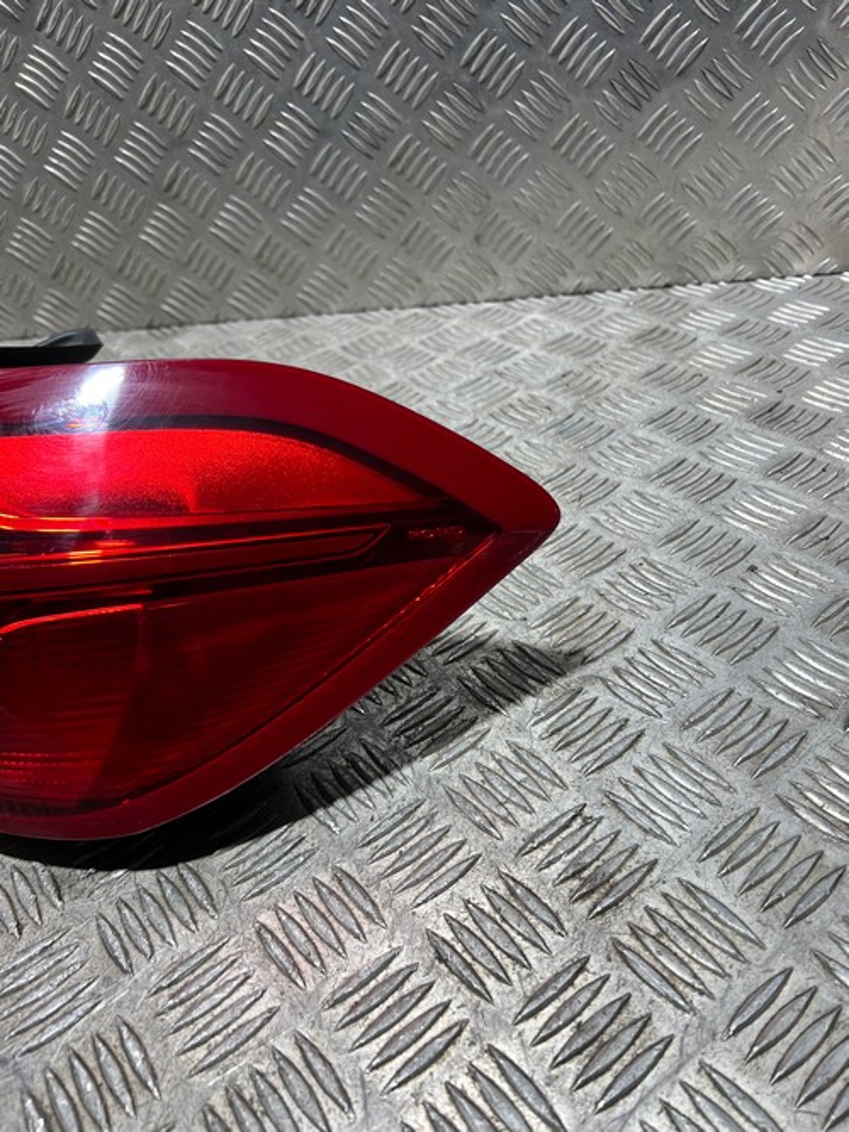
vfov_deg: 67.3
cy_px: 566
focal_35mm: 26
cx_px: 424
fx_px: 851
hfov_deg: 53.0
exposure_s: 1/100
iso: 64
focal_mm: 5.7
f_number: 1.5
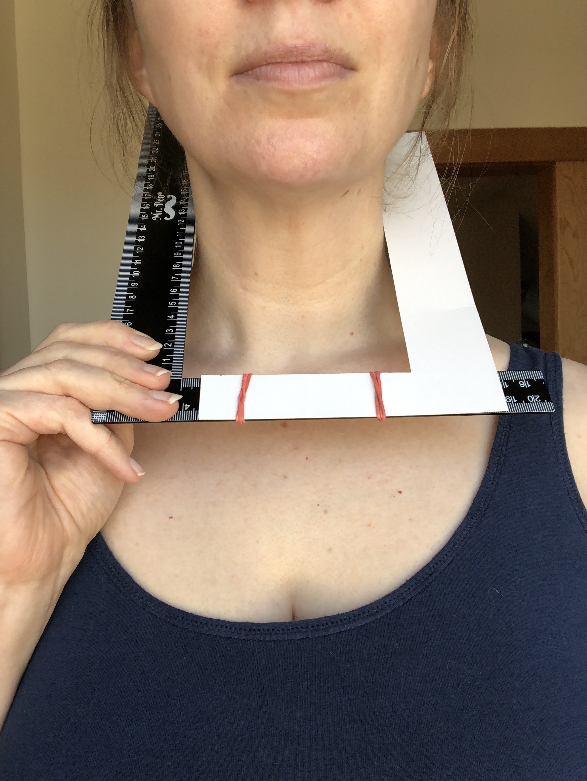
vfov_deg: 56.8
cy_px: 390
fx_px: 723
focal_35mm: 32
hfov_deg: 44.2
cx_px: 294
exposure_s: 1/120
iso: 50
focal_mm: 2.87
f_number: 2.2
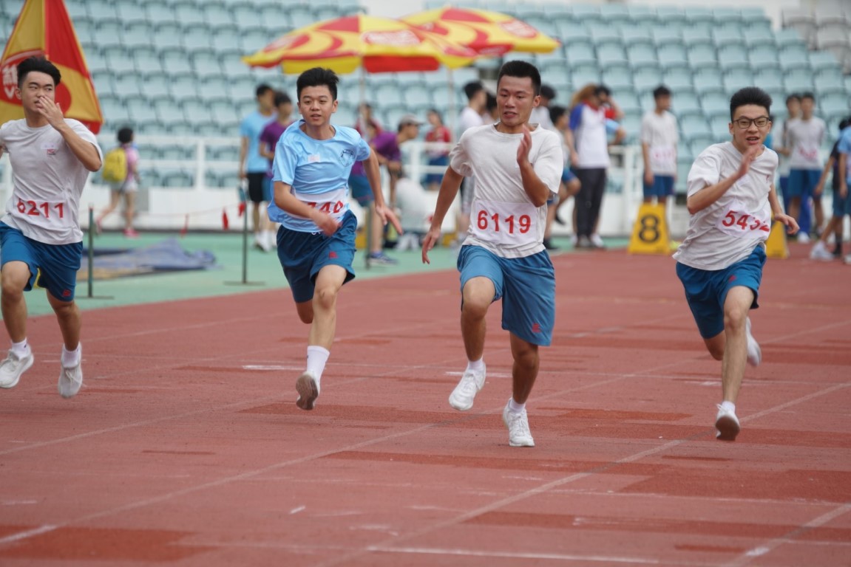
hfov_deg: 5.7
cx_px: 426
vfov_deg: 3.8
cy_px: 284
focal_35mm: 360
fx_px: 8512
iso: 160
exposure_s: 1/320
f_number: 5.6
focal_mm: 360
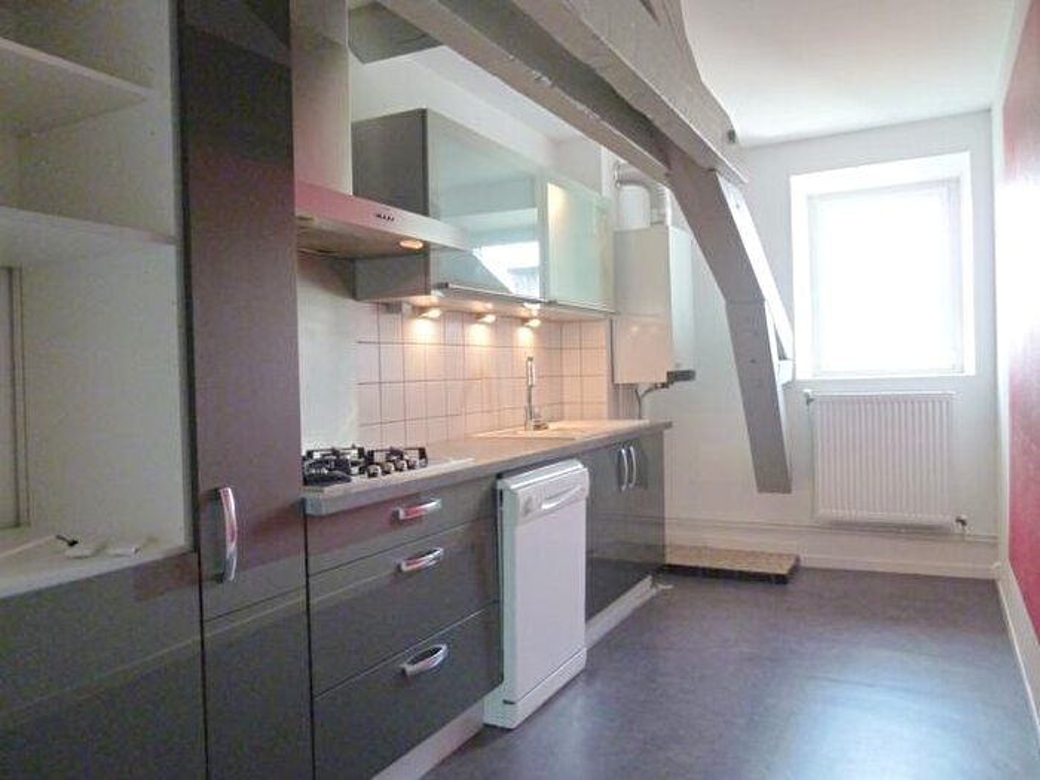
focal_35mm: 25
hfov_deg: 69.4
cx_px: 520
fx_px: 751
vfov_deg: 54.9
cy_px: 390
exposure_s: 1/40
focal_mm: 4.5
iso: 400
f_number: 3.1
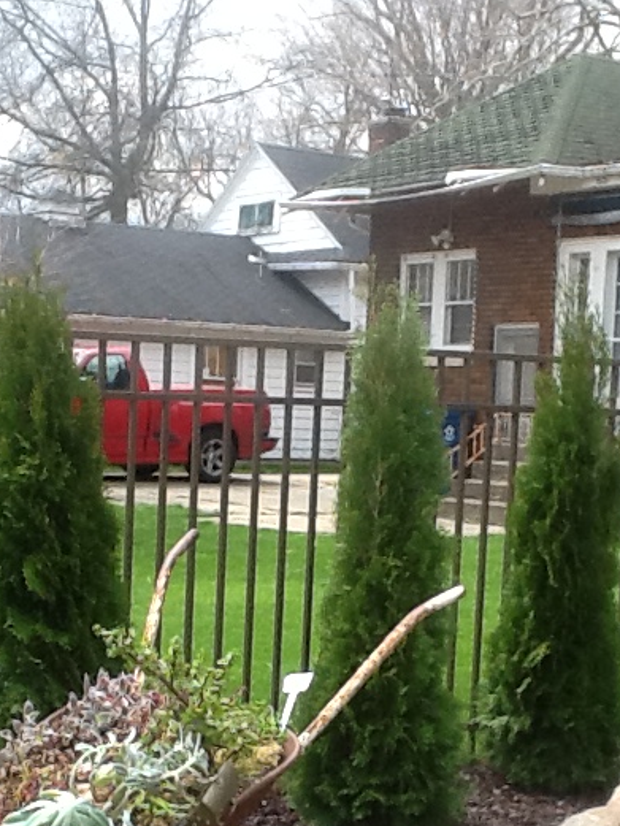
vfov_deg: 23.6
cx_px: 320
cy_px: 698
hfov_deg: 18.2
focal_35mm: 81
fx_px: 1934
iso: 40
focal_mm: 2.03
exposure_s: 1/393
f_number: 2.4
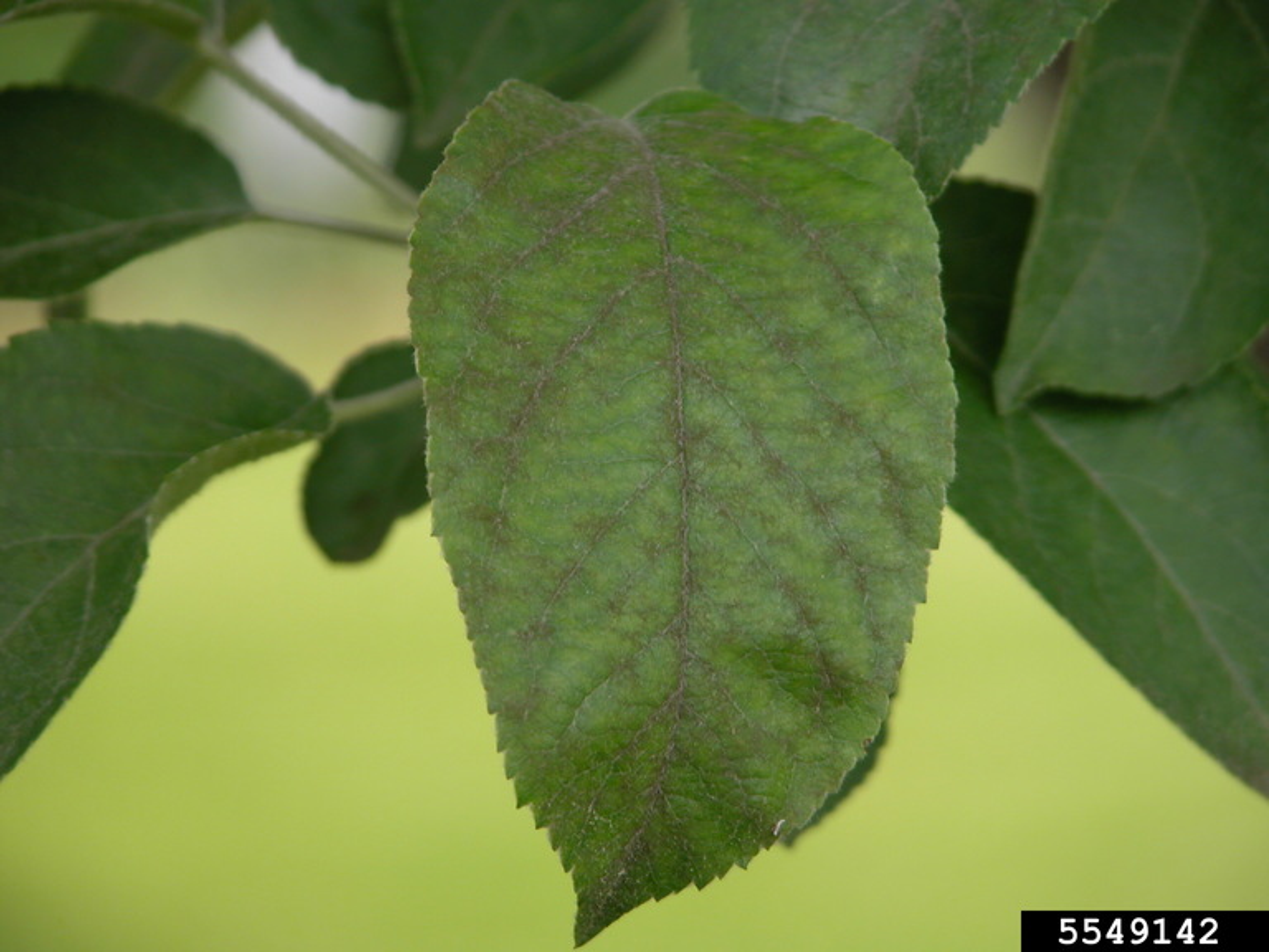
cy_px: 476
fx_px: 10118
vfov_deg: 5.4
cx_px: 634
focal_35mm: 276
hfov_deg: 7.2
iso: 100
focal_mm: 71.2
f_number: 4.2
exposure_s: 1/104
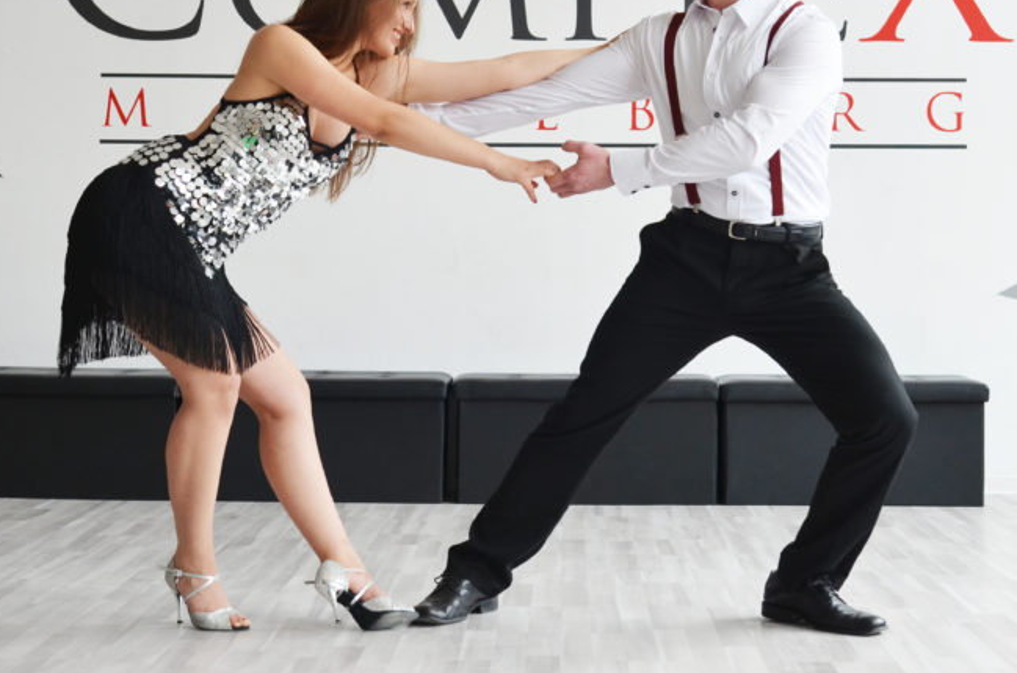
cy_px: 158
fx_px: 2334
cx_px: 528
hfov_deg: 24.6
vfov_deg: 16.3
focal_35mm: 83
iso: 400
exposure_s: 1/80
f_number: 4.5
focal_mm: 35
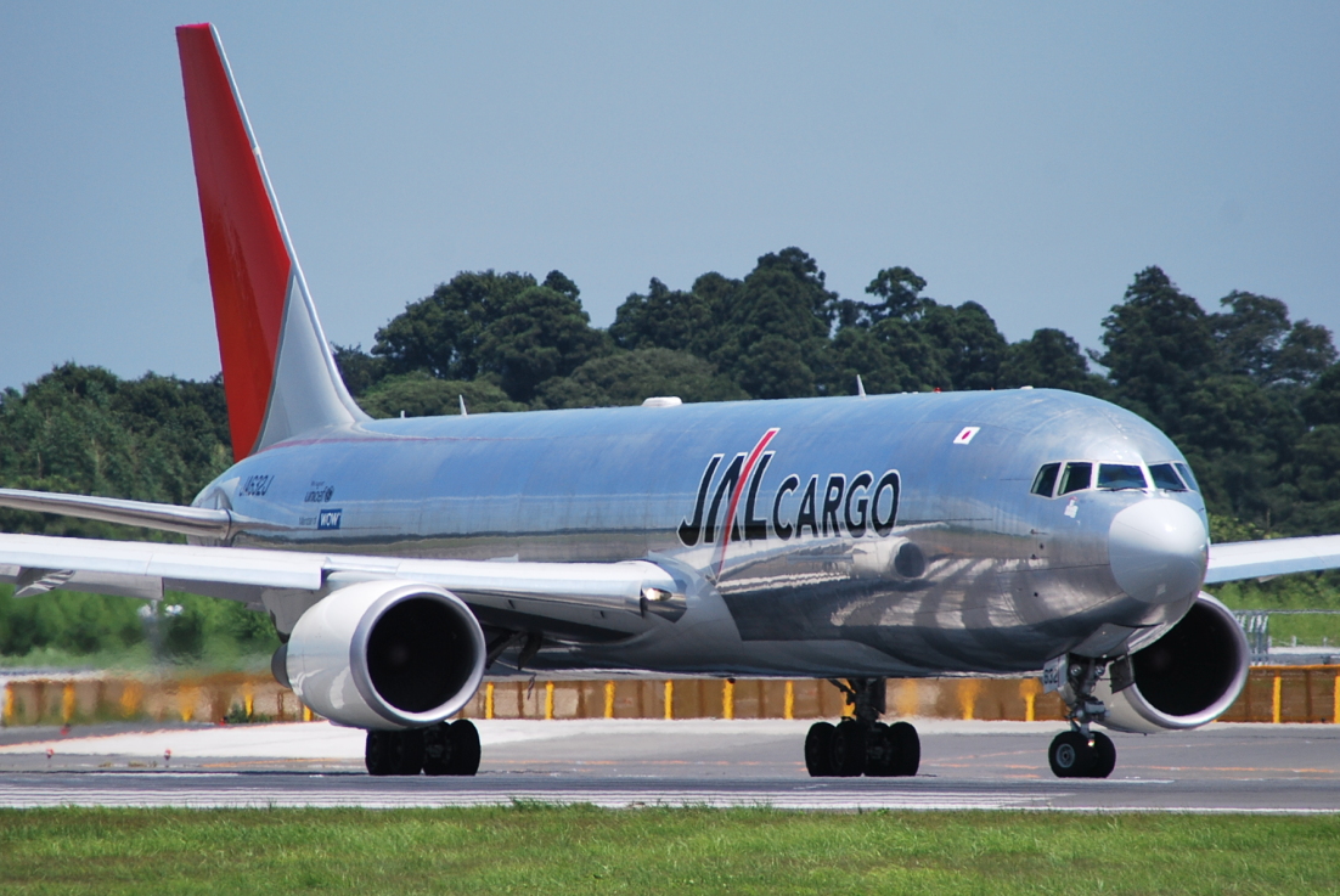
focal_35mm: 490
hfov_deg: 4.2
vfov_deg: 2.8
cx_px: 664
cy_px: 412
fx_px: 18255
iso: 200
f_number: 6.3
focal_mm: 300
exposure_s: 1/1000
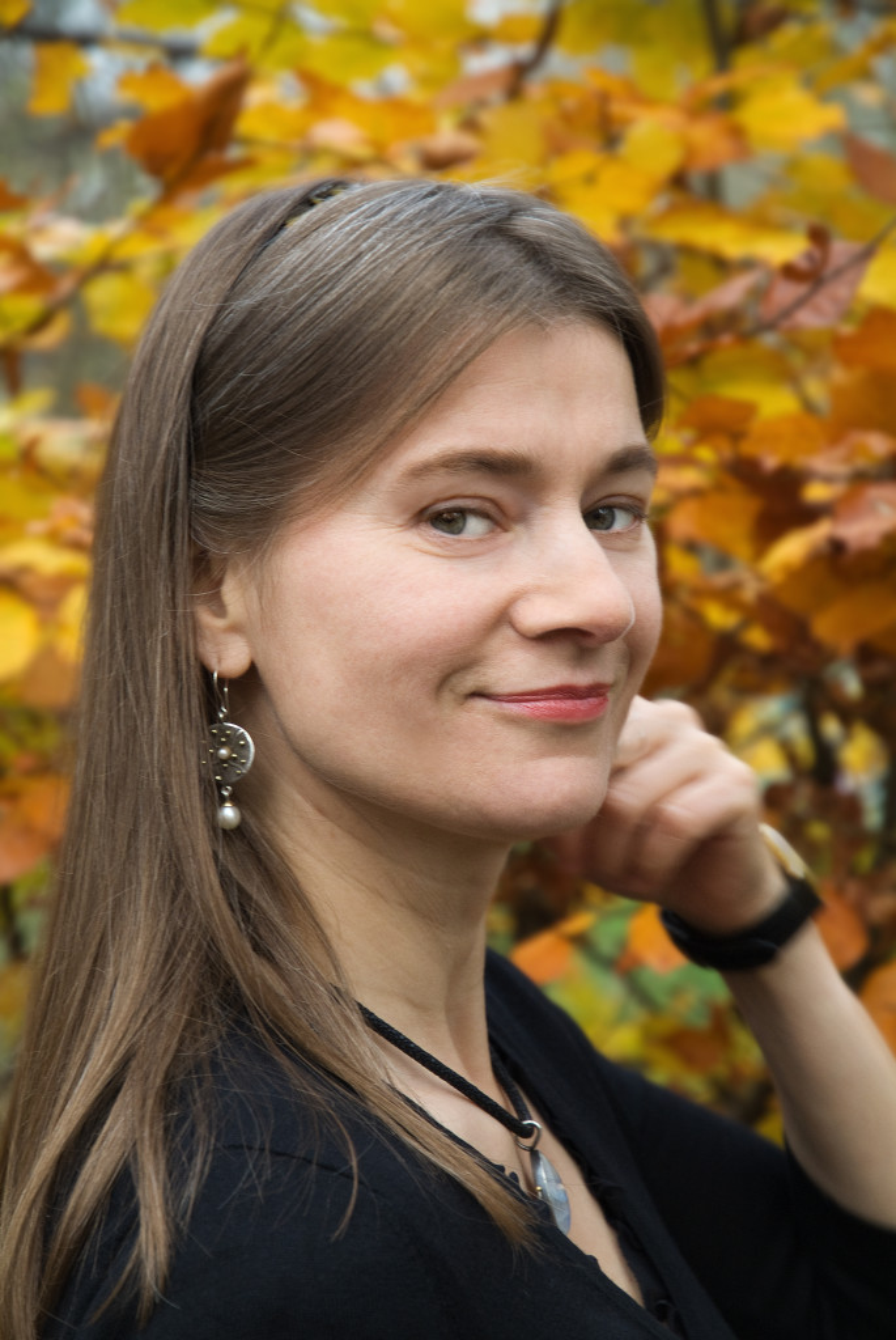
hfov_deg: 14.0
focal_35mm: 98
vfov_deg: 20.8
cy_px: 670
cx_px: 448
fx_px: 3650
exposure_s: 1/125
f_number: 5.3
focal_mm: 65
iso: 200
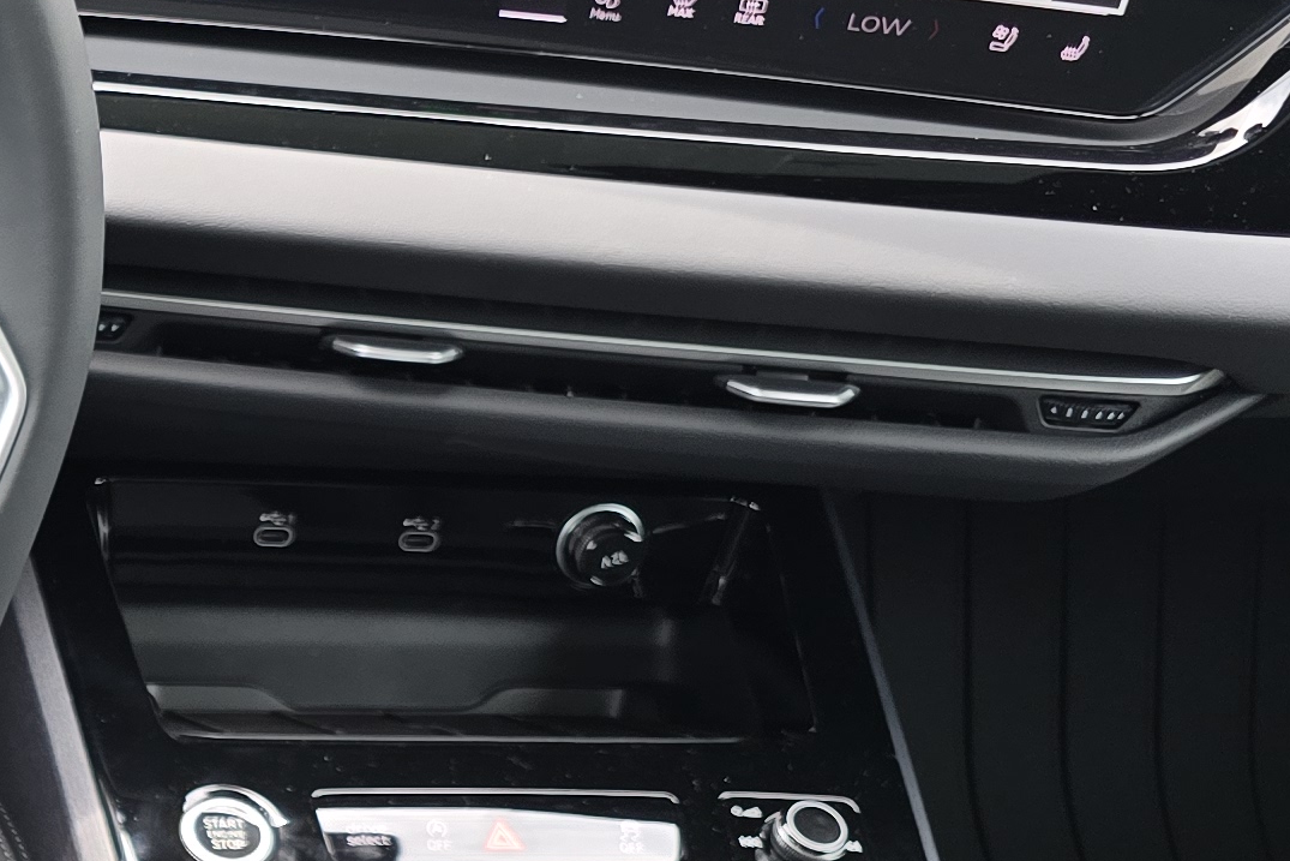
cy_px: 997
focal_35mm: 89
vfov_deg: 14.9
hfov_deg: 19.7
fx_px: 3189
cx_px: -662
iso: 40
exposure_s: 1/180
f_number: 1.7
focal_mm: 6.3
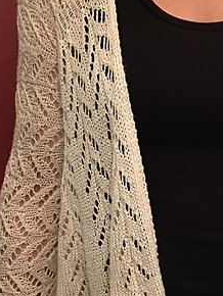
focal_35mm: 64
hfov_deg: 22.2
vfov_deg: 30.1
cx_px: 216
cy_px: 187
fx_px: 549
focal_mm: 4.15
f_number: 2.2
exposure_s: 1/4
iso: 80
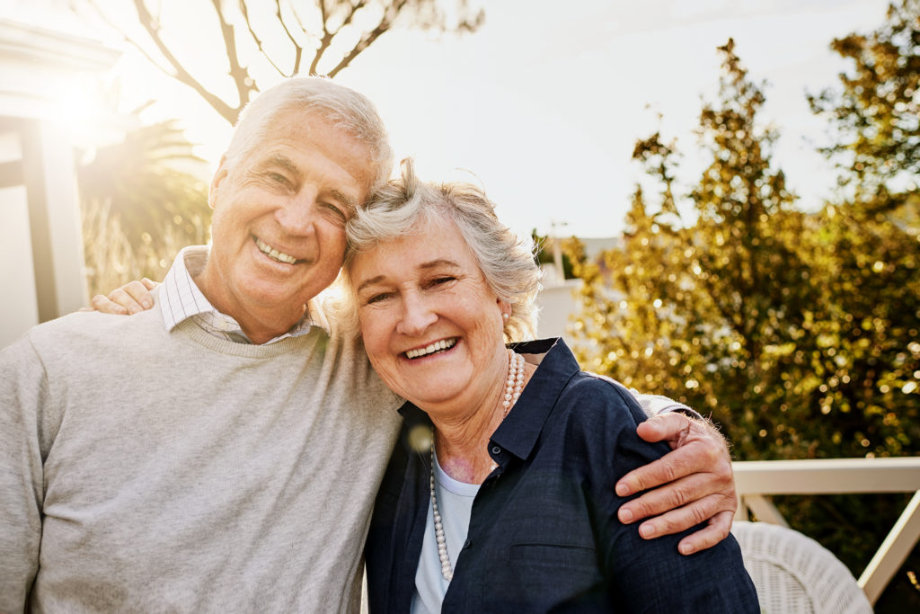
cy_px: 307
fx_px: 895
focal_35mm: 35
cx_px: 460
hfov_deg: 54.4
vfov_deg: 37.9
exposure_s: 1/320
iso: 200
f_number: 3.5
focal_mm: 35
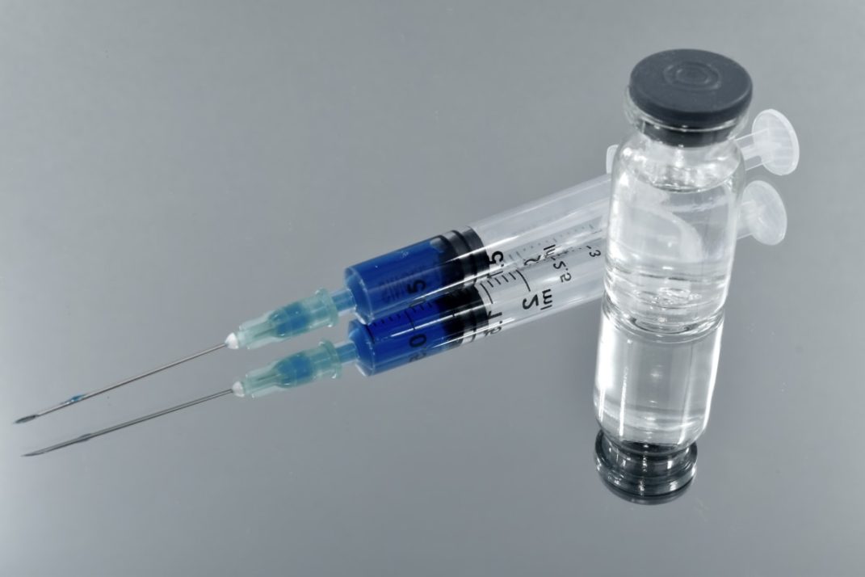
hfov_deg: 33.4
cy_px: 288
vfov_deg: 22.6
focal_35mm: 60
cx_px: 432
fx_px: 1442
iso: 100
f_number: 14
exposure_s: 1/40
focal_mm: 40
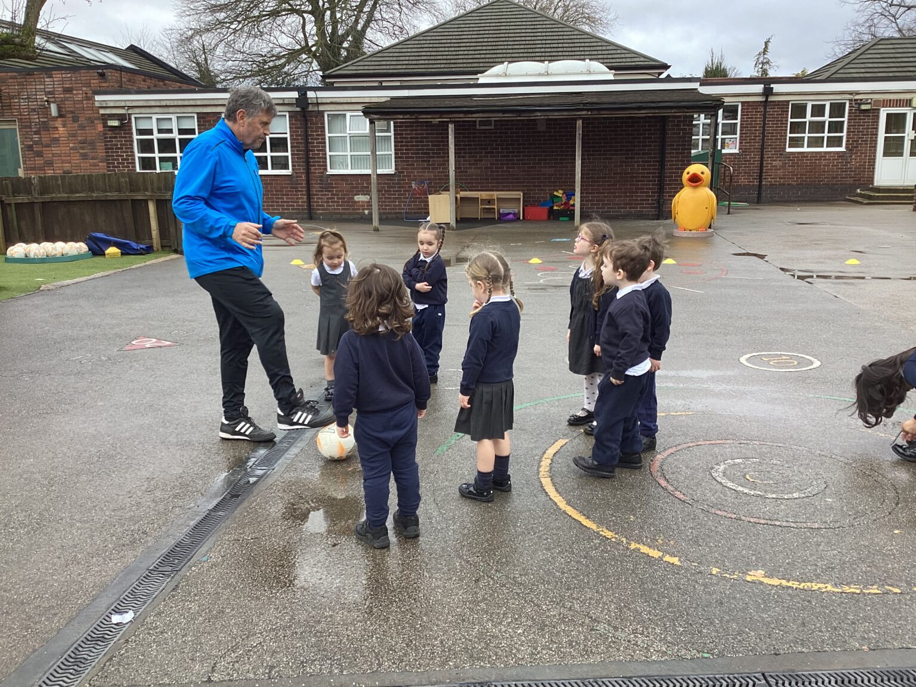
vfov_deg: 45.4
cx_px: 458
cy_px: 344
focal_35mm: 31
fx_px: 820
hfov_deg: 58.4
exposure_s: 1/102
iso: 25
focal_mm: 3.3
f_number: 2.4
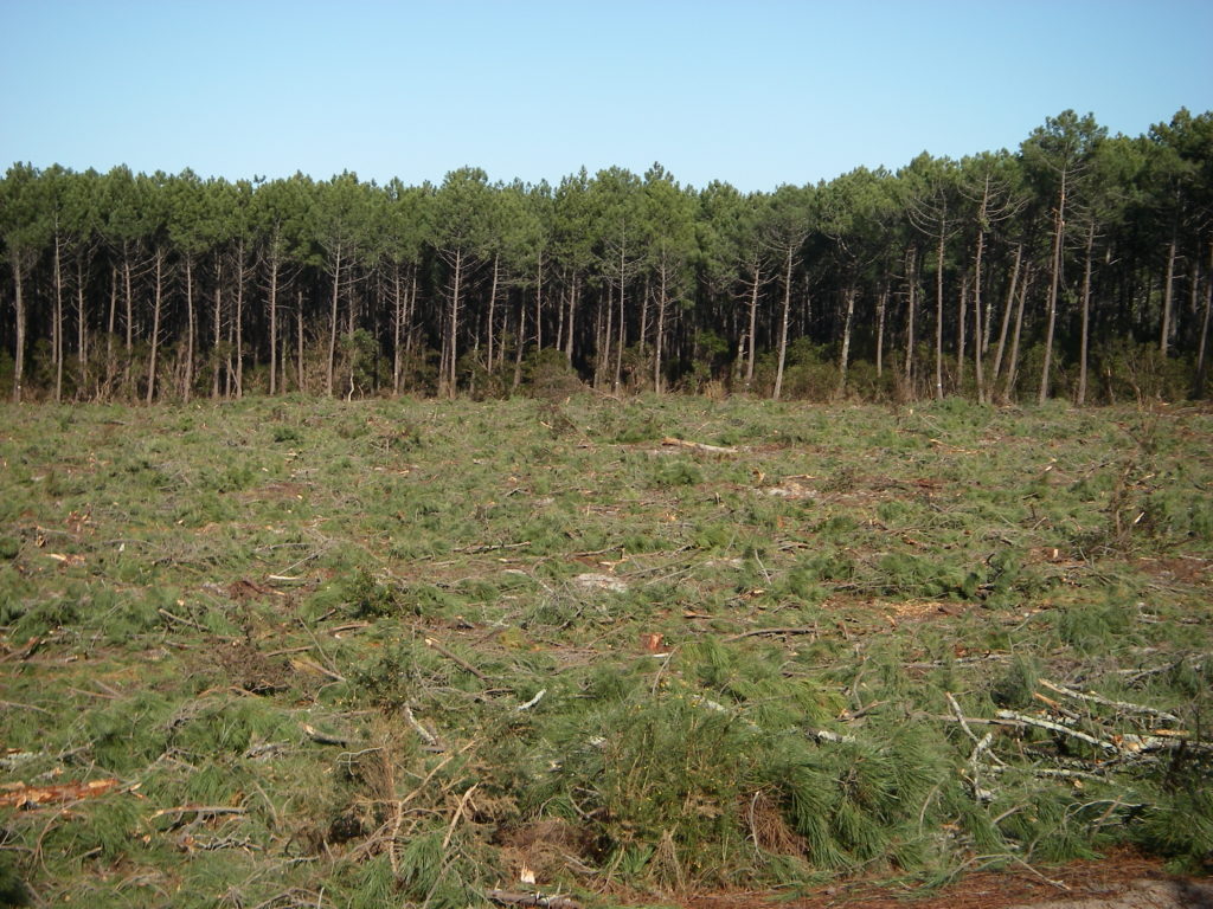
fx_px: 2908
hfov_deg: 23.6
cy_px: 454
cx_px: 606
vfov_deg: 17.8
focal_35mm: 83
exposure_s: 1/500
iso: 64
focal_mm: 13.8
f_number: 3.9
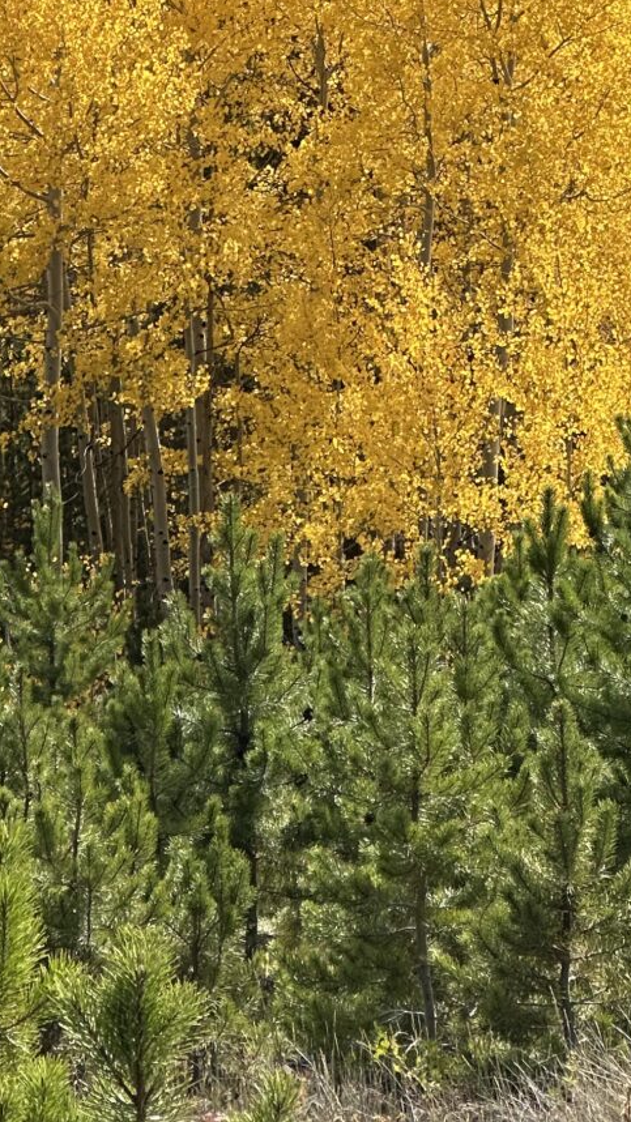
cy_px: 162
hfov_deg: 6.1
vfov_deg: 10.7
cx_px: 353
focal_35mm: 200
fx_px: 5951
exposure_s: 1/752
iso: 32
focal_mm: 9
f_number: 2.8
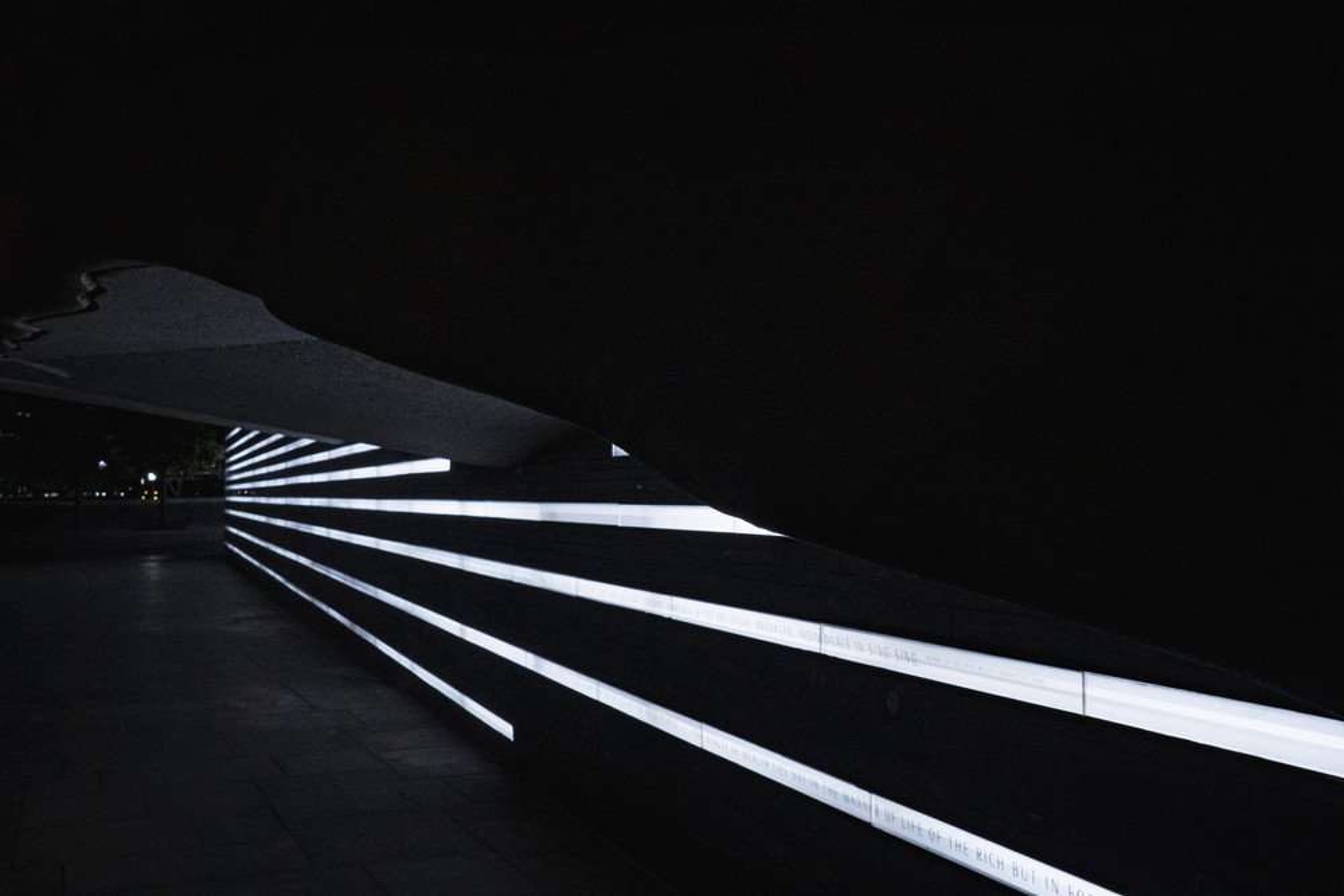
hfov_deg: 51.9
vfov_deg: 36.0
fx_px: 1381
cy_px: 448
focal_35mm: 37
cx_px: 672
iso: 2000
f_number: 8
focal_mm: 25
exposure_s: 1/80
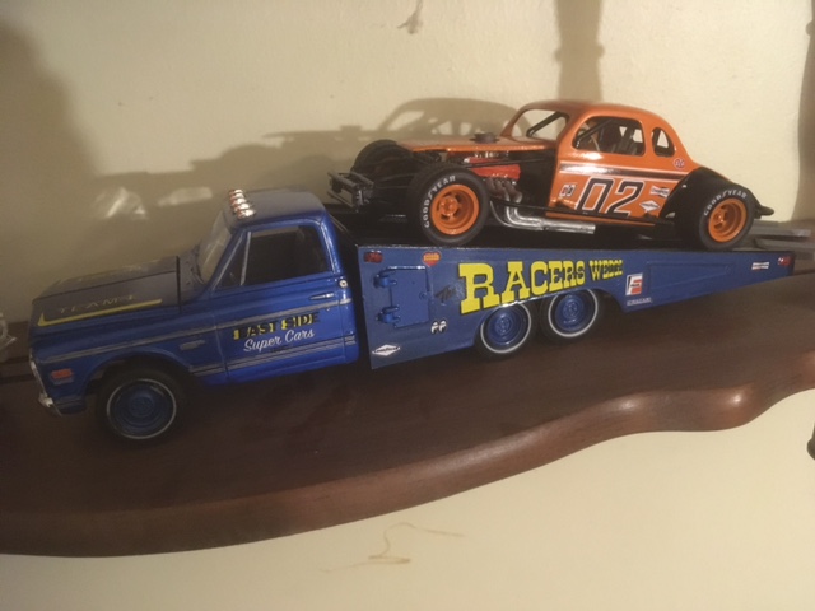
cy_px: 306
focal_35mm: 29
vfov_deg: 48.2
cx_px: 408
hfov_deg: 61.7
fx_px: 683
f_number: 2.2
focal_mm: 4.15
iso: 320
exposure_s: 1/15
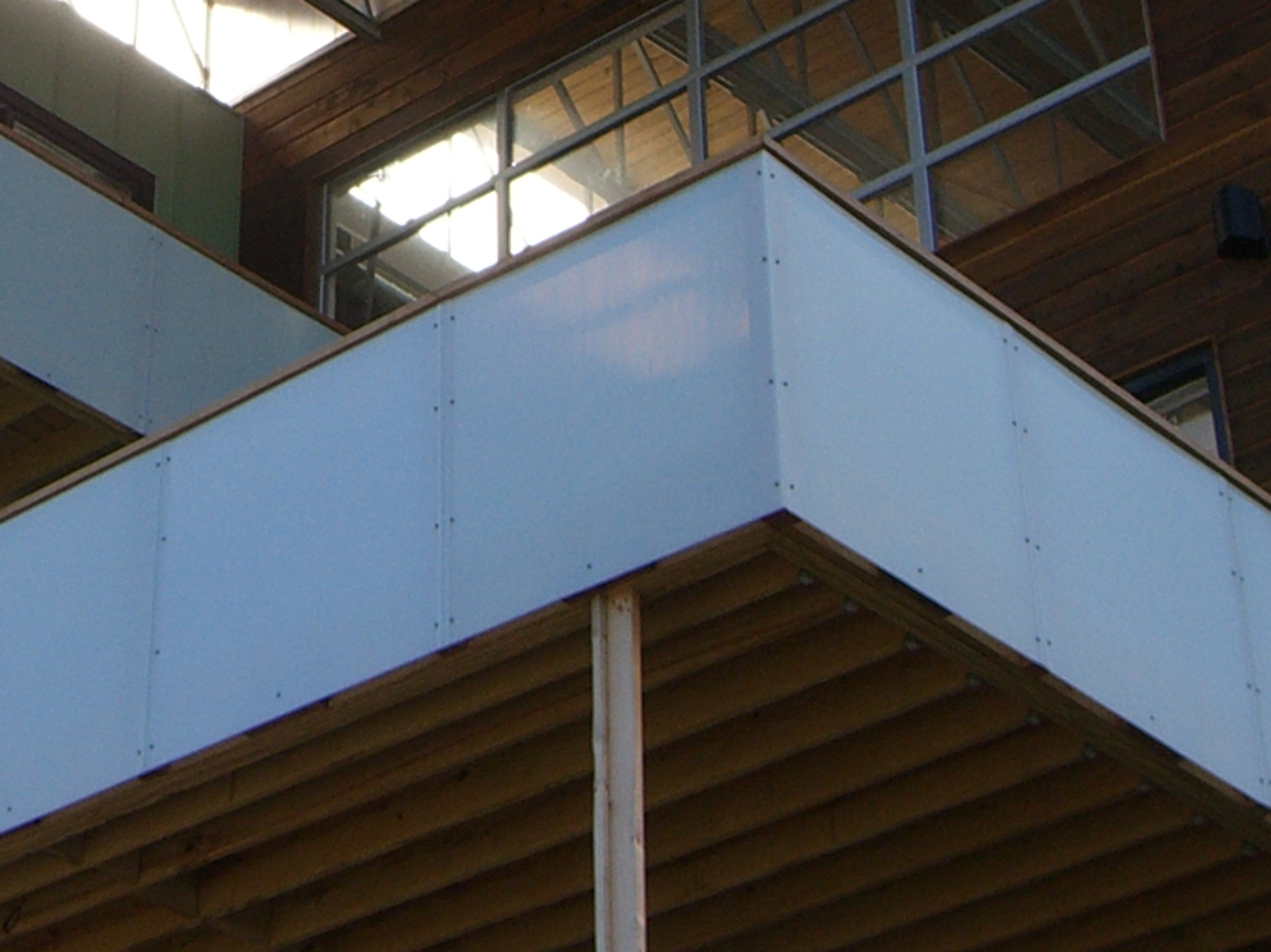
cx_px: 264
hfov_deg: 19.8
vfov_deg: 14.6
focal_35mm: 98
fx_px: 3597
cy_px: -179
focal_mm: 6.2
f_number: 4.3
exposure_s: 1/500
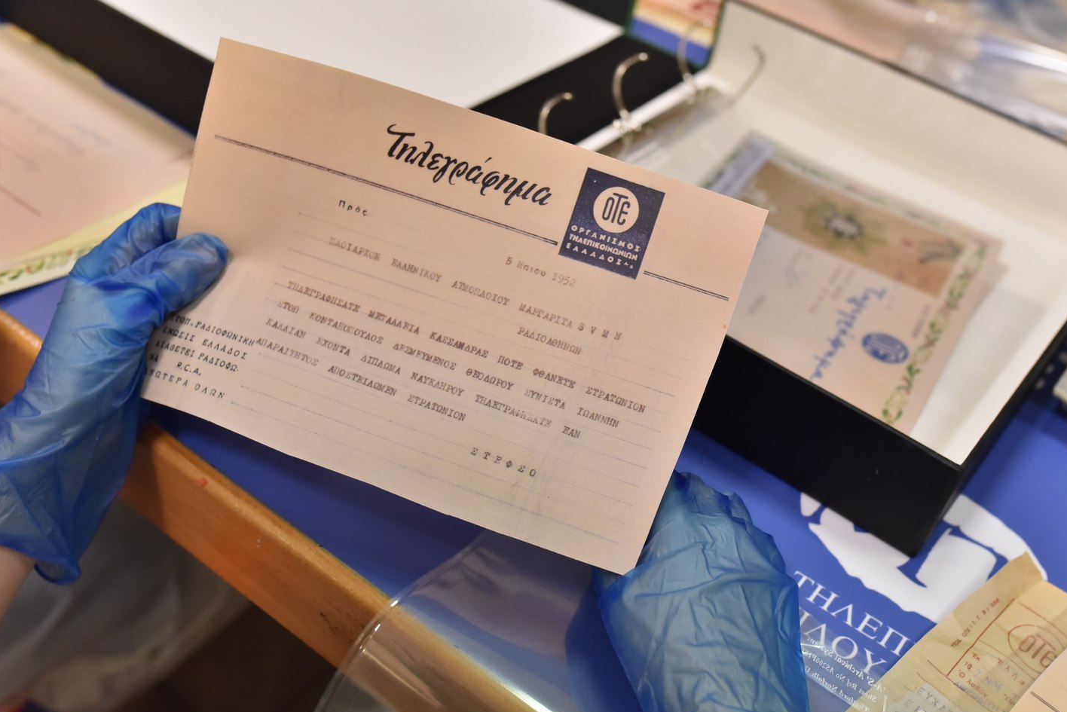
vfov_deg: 33.4
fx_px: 1186
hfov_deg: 48.4
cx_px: 535
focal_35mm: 40
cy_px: 359
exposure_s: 1/400
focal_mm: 35
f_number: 4
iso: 3200
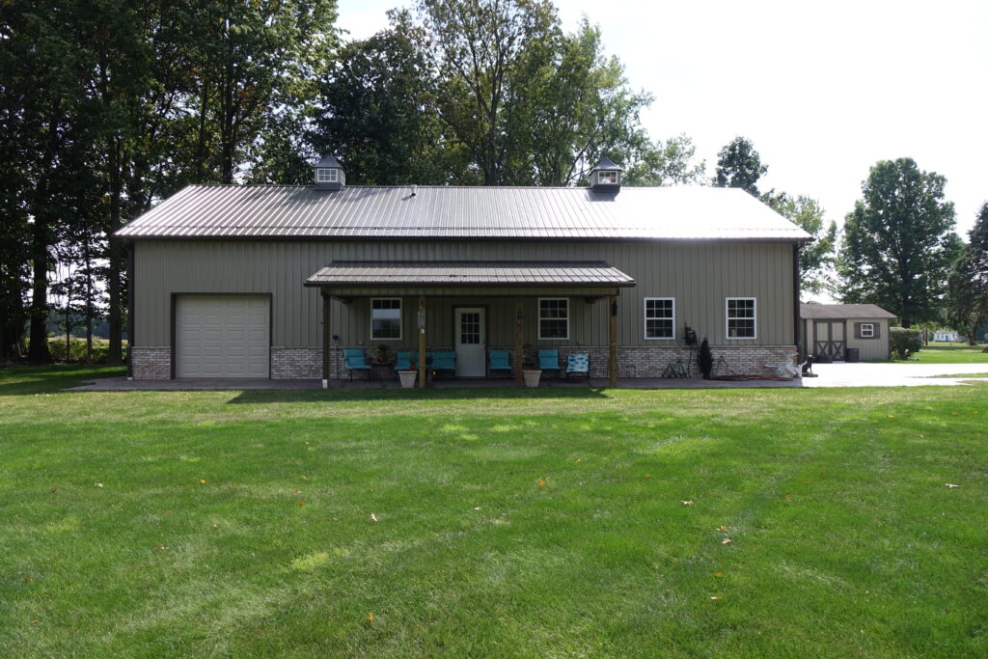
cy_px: 330
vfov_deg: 53.1
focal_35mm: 24
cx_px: 494
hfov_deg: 73.7
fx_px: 659
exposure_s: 1/500
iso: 100
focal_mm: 8.8
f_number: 4
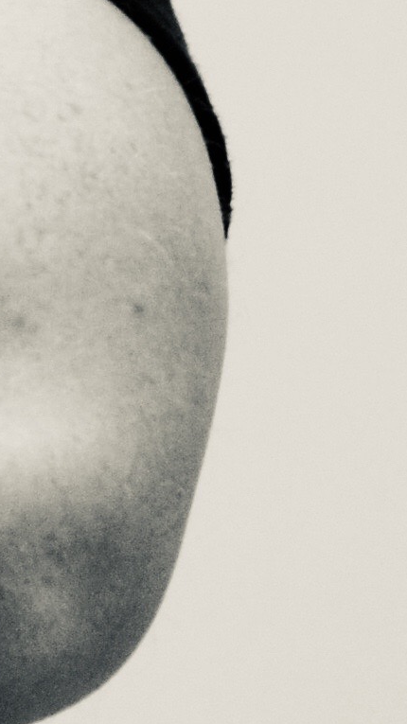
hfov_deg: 2.4
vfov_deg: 4.2
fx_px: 9694
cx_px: -980
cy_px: -502
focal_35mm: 505
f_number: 5.6
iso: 800
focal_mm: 50
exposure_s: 1/80
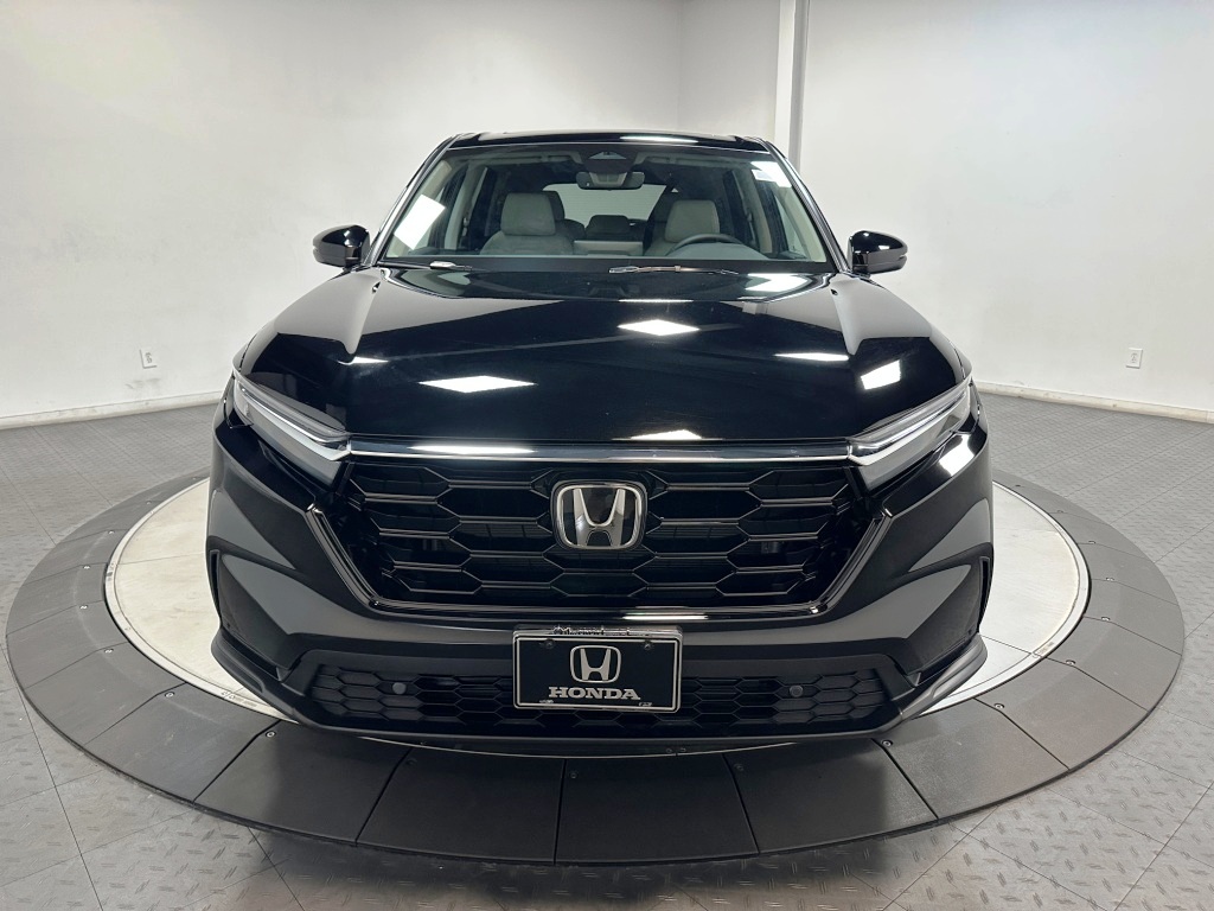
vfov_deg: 56.8
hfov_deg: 71.6
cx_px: 607
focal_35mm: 24
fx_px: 842
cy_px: 456
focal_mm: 6.86
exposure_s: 1/60
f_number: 1.78
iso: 320
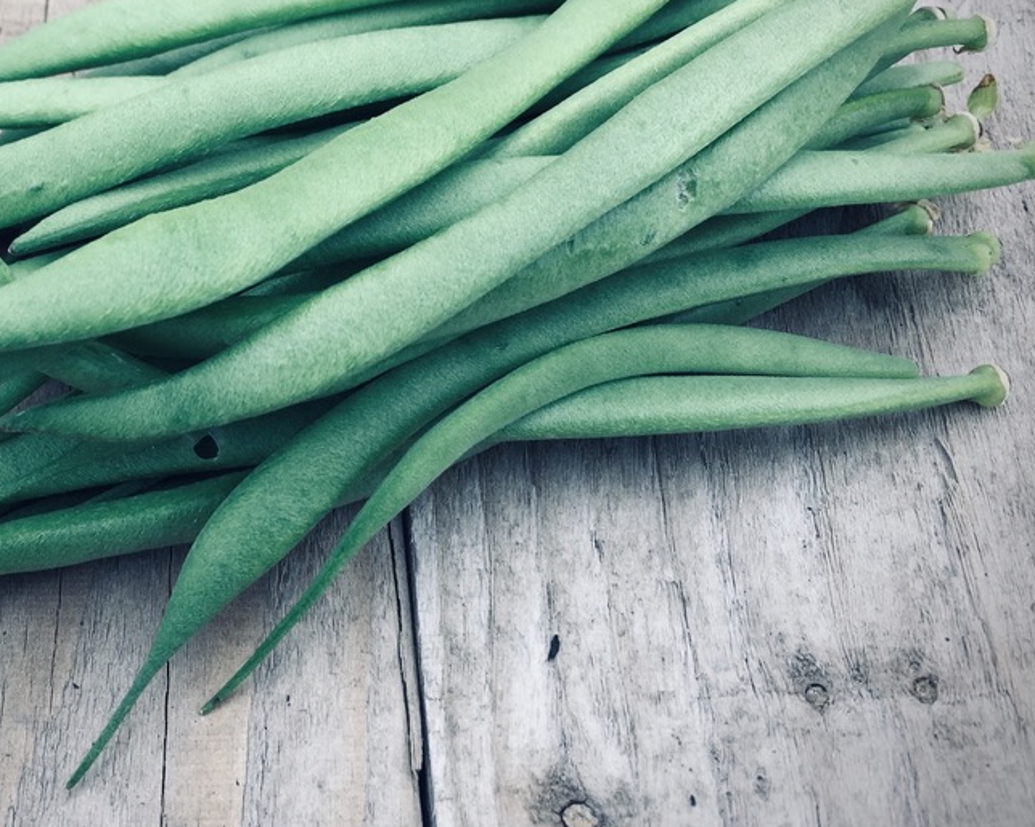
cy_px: 302
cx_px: 278
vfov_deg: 33.2
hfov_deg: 40.2
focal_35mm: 45
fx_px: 1378
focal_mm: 4.15
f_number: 2.2
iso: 32
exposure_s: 1/119
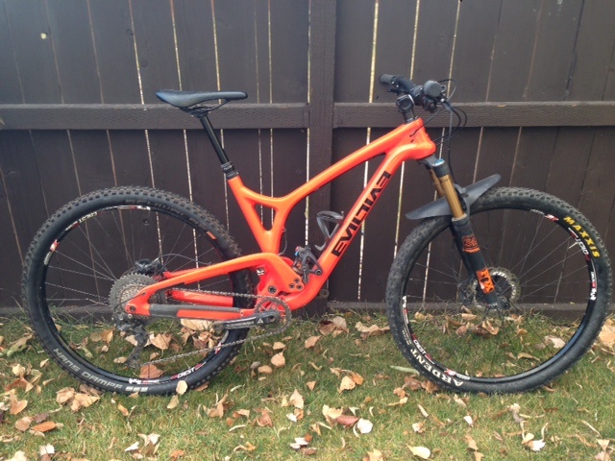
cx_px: 308
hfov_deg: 55.4
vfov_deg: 42.9
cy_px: 230
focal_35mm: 33
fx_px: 586
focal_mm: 4.12
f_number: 2.4
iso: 50
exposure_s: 1/40
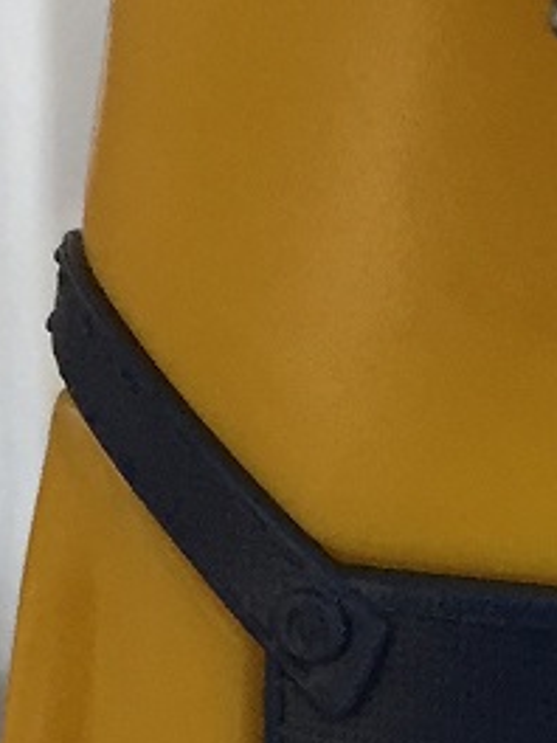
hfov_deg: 8.2
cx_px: 613
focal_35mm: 179
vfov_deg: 10.6
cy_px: 1165
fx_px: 3840
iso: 125
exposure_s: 1/33
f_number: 2.2
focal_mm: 4.15
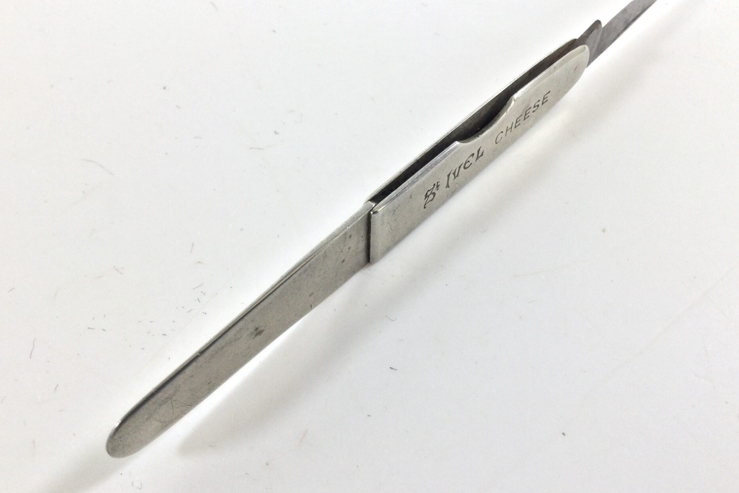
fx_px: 677
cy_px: 233
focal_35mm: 33
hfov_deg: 57.2
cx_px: 370
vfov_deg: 40.0
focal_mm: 3.3
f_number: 2.4
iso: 25
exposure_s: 1/117
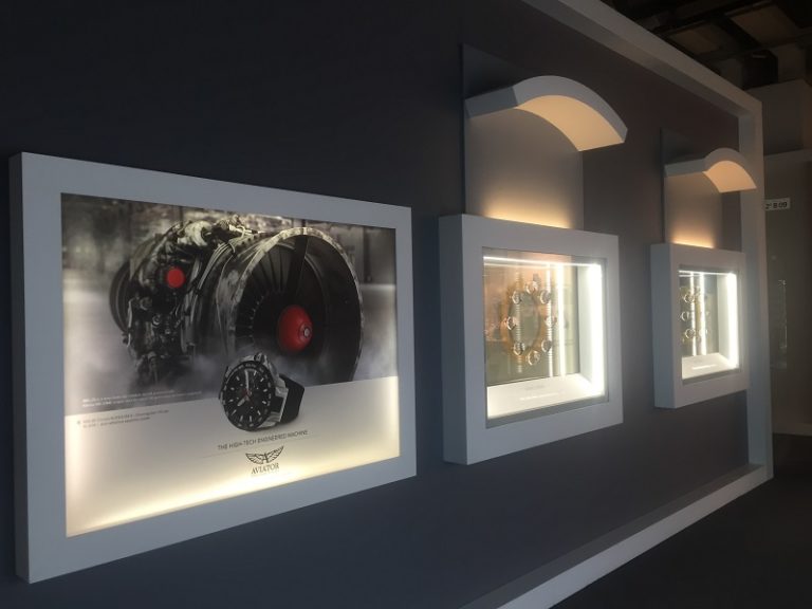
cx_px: 406
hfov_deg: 61.7
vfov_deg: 48.2
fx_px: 680
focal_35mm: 29
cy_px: 304
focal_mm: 4.15
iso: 32
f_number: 2.2
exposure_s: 1/33
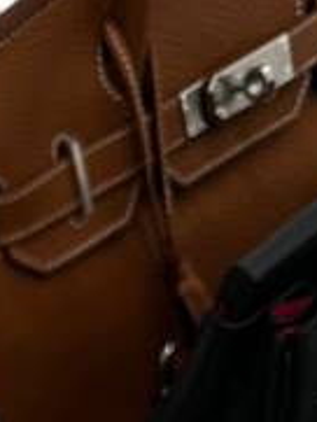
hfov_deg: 10.0
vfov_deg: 11.5
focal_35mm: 136
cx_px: -359
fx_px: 1659
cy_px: 1062
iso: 64
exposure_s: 1/120
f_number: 1.78
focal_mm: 6.86
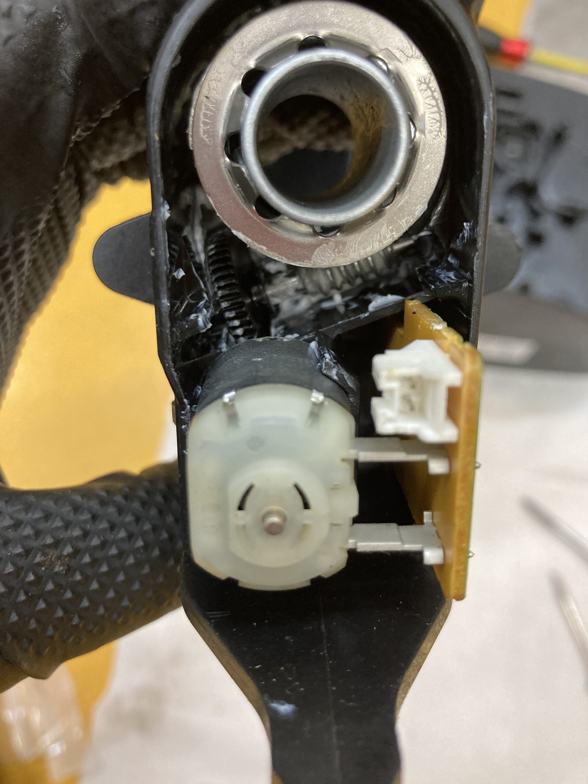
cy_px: 392
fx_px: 634
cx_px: 294
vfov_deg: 63.4
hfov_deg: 49.7
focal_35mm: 28
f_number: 1.8
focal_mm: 3.99
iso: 200
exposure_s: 1/60
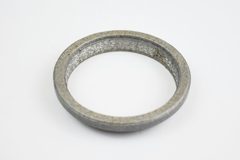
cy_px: 80
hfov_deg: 28.1
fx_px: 480
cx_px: 120
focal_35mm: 72
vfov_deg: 18.9
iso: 1250
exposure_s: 1/60
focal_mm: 48
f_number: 5.3
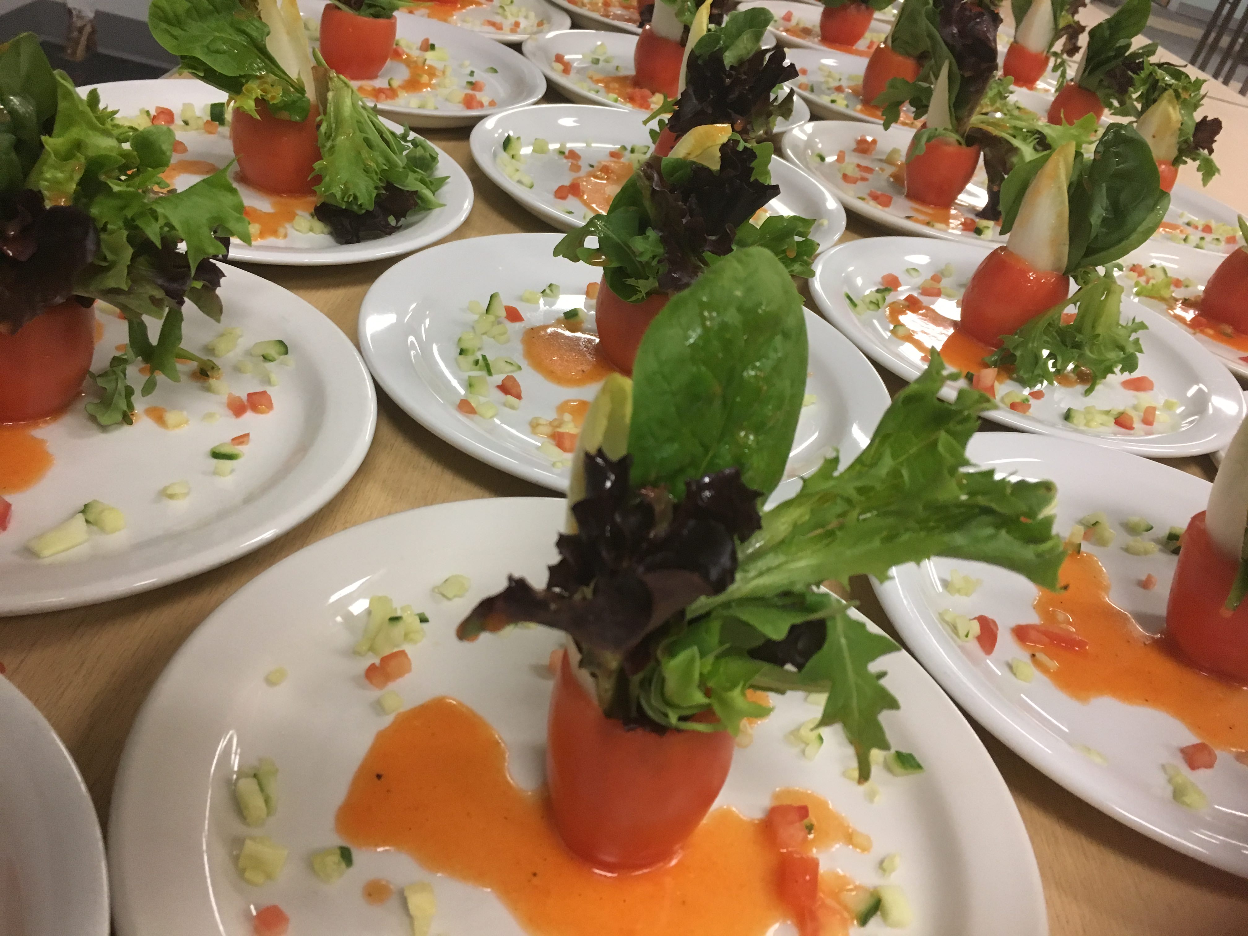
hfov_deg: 61.7
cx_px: 624
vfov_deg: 48.2
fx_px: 1046
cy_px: 468
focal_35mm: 29
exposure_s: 1/30
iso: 160
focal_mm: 4.15
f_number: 2.2
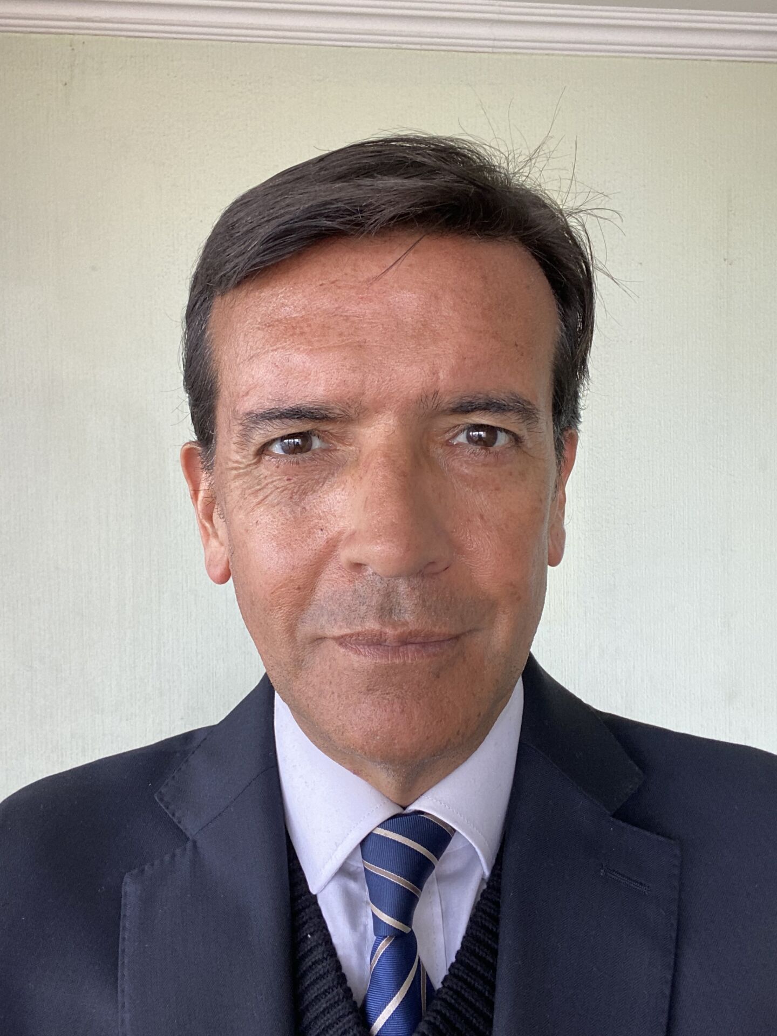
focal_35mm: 30
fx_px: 898
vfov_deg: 60.0
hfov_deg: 46.8
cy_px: 518
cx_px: 388
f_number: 2.2
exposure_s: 1/73
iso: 100
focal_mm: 2.71
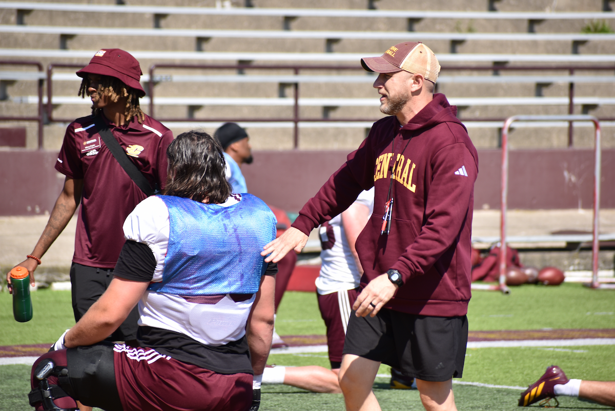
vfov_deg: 4.7
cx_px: 308
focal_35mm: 292
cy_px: 206
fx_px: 4998
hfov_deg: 7.0
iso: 100
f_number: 5.3
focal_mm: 195
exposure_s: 1/500
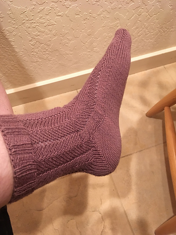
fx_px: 197
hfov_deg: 48.2
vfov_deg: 61.7
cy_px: 118
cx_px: 88
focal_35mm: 29
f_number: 2.2
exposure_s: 1/17
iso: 200
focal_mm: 4.15
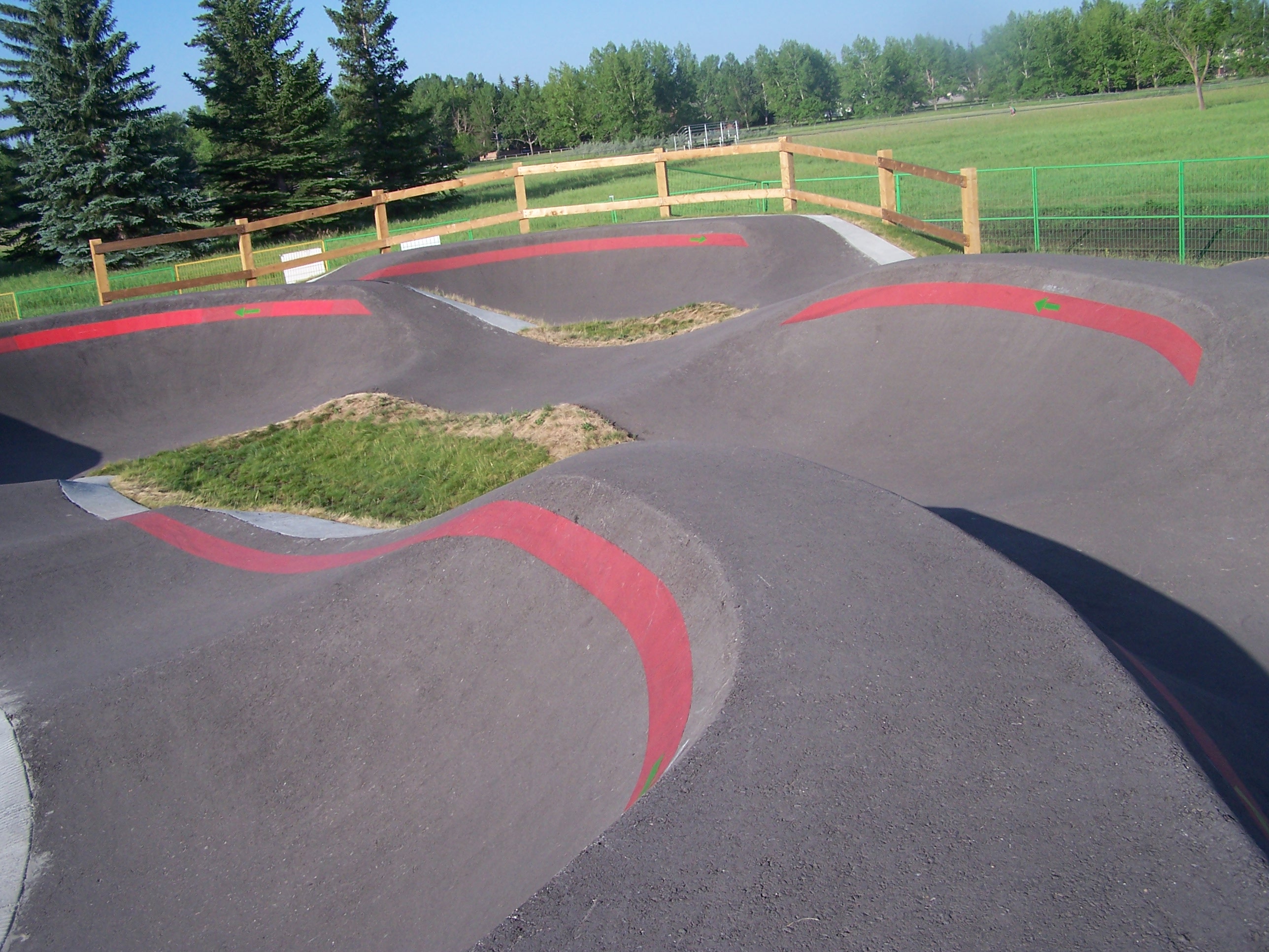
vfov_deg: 37.7
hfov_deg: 49.0
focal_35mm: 38
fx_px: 1393
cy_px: 476
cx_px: 634
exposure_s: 1/1000
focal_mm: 6.3
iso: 80
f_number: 2.8
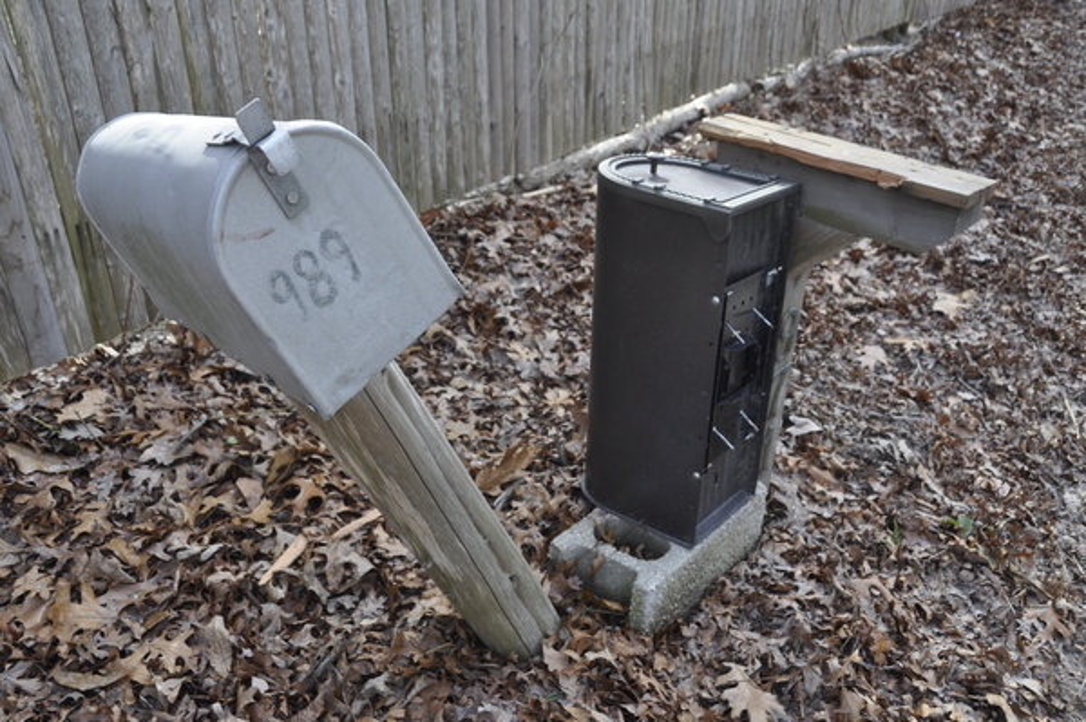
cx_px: 543
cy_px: 361
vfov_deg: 43.5
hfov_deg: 62.0
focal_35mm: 30
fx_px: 904
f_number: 5.6
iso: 200
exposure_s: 1/125
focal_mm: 20
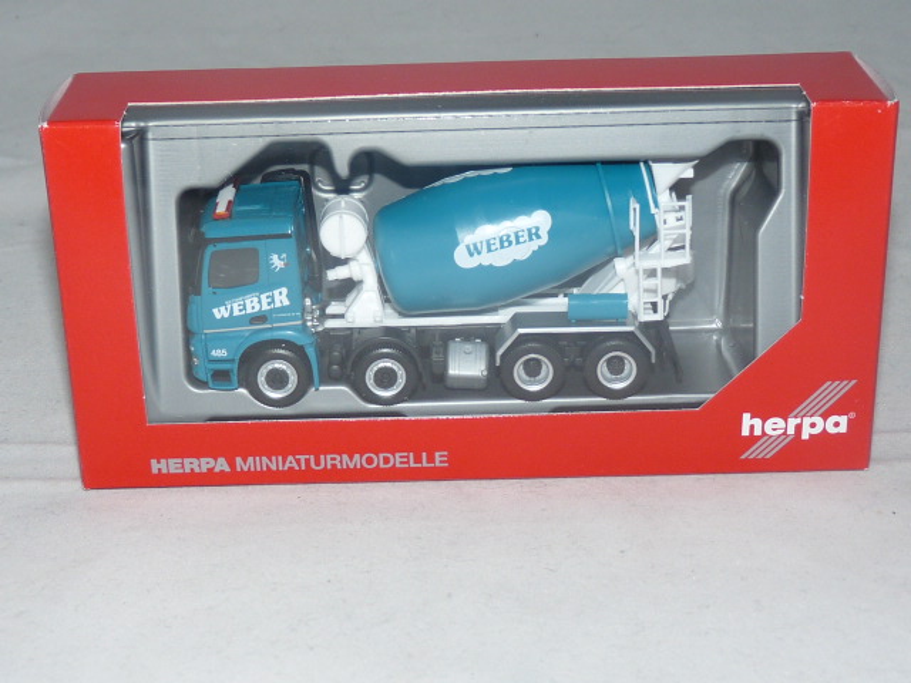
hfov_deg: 29.4
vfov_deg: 22.3
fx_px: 1737
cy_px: 342
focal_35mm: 66
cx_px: 456
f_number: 3
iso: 100
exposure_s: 1/125
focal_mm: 6.6
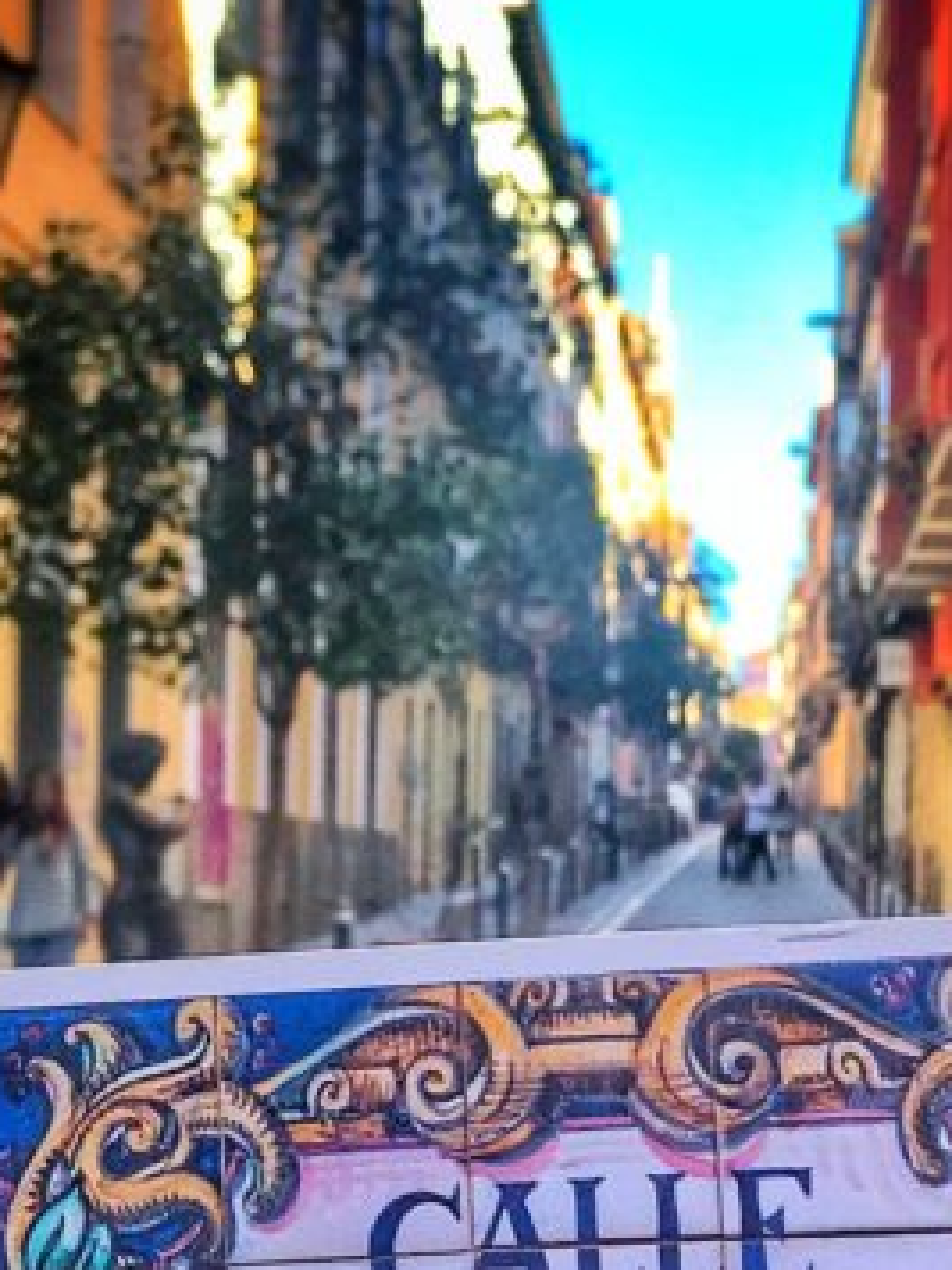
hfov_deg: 17.5
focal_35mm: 84
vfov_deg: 23.2
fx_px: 3080
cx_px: 588
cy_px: 787
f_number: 1.8
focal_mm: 3.99
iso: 20
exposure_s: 1/488
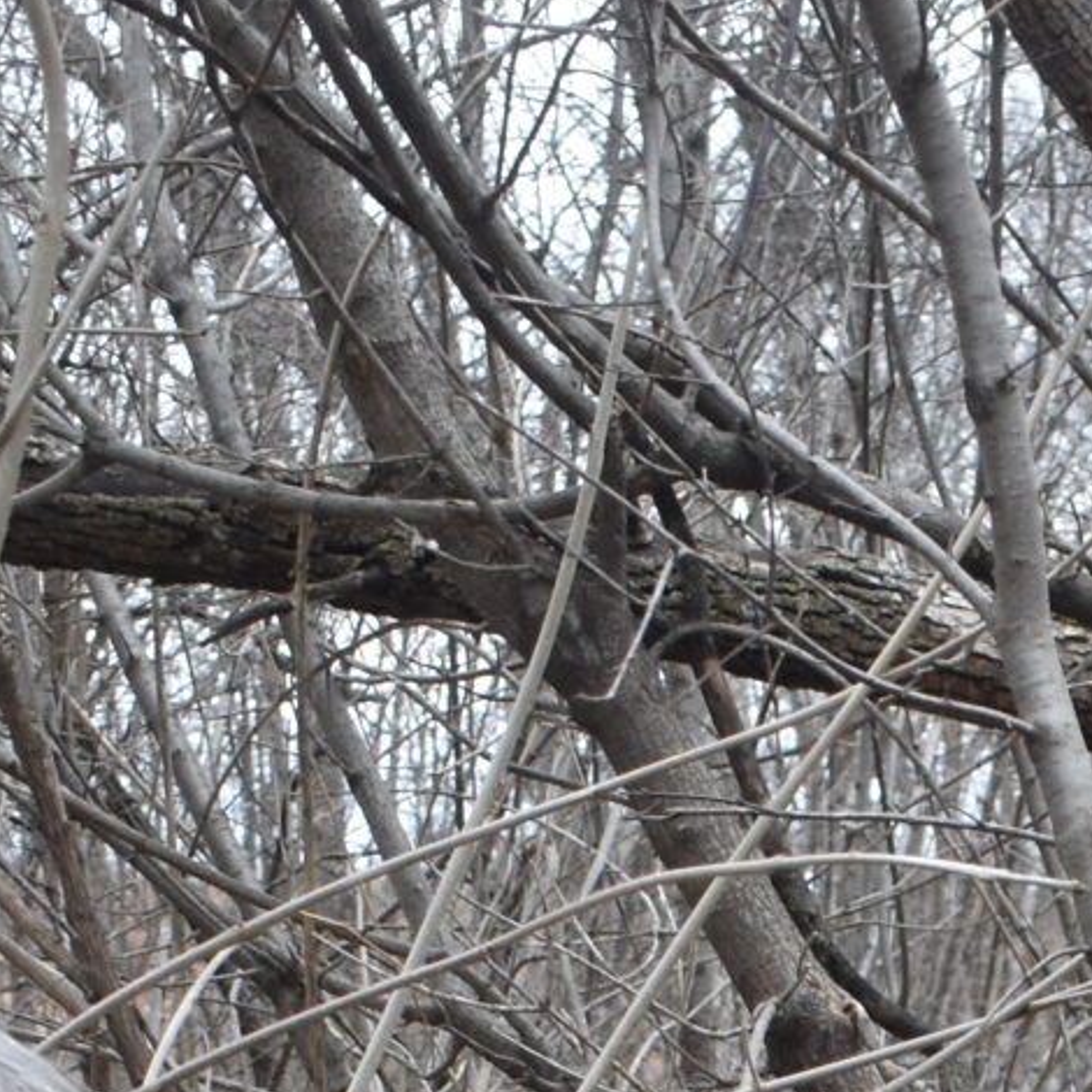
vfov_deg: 12.7
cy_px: 1969
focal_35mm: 125
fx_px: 4461
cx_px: 1145
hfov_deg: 13.7
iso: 400
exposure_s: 1/250
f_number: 4
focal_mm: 18
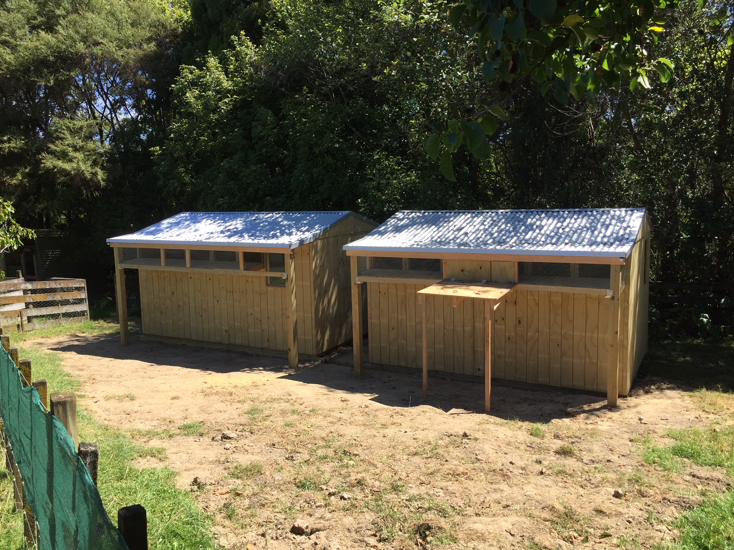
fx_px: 615
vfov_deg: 48.2
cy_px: 275
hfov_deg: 61.7
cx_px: 367
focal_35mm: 29
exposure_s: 1/1014
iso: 32
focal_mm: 4.15
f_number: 2.2
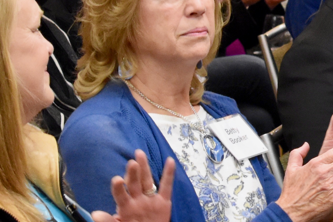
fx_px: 2803
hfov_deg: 6.7
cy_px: -72
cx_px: 511
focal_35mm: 303
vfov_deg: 4.5
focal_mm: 46
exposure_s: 1/125
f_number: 5.3
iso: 2200
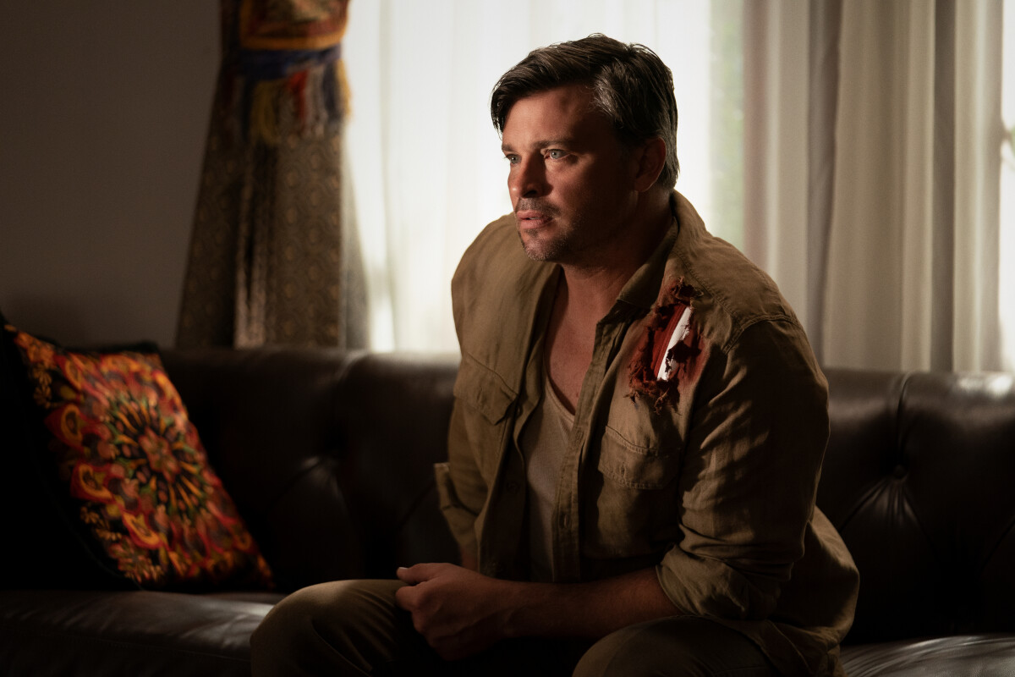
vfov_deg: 10.5
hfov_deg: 15.8
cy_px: 338
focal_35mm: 130
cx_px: 508
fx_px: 3665
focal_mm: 130
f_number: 2.8
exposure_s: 1/500
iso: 1600
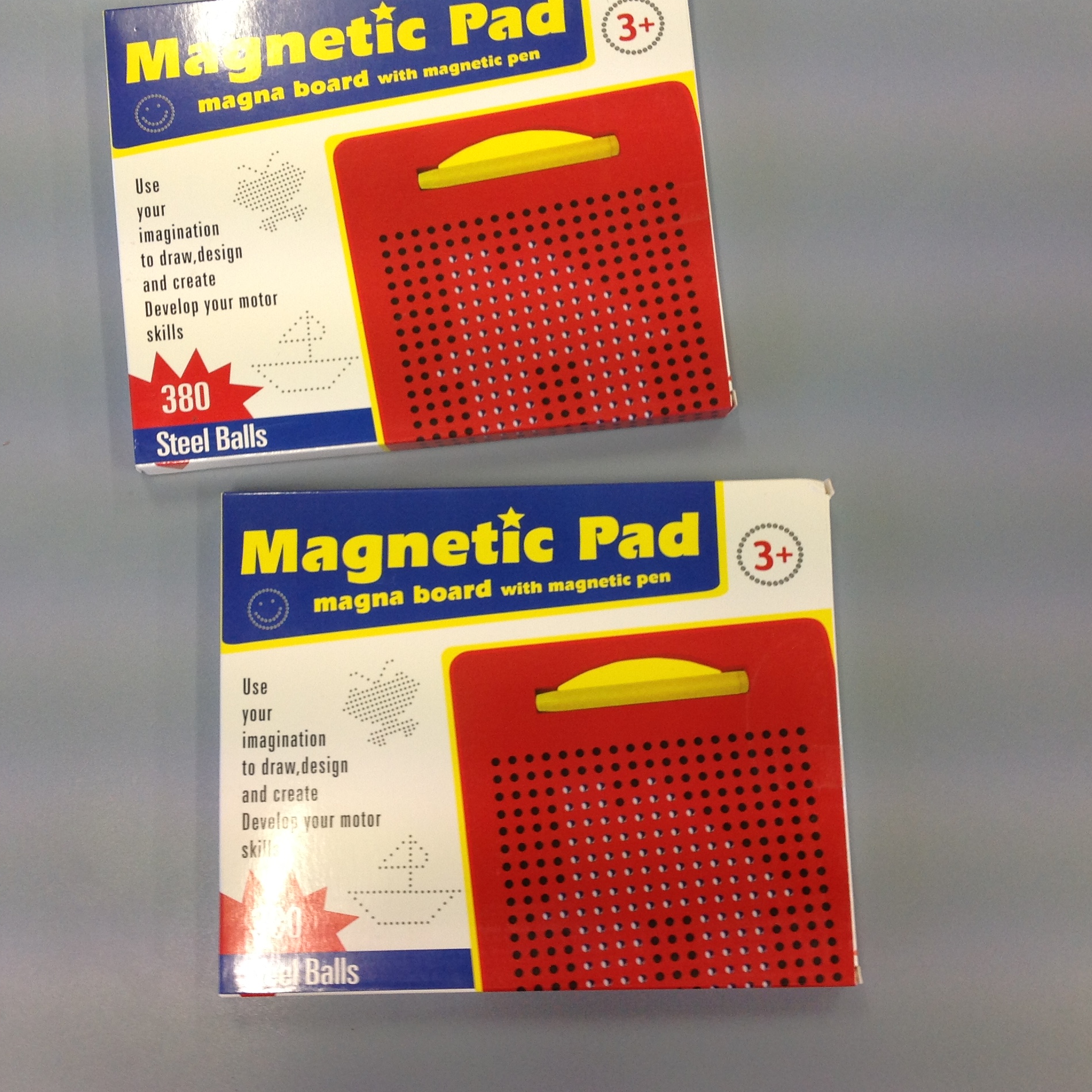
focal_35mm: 42
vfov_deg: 40.0
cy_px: 543
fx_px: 1499
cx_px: 496
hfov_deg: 40.0
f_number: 2.4
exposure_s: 1/60
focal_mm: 4.28
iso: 64
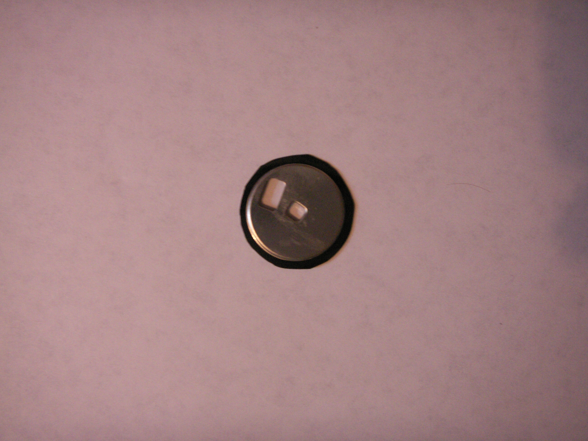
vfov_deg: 38.7
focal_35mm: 37
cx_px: 294
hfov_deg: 50.1
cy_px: 220
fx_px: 628
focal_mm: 7.7
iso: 160
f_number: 3.5
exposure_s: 1/25
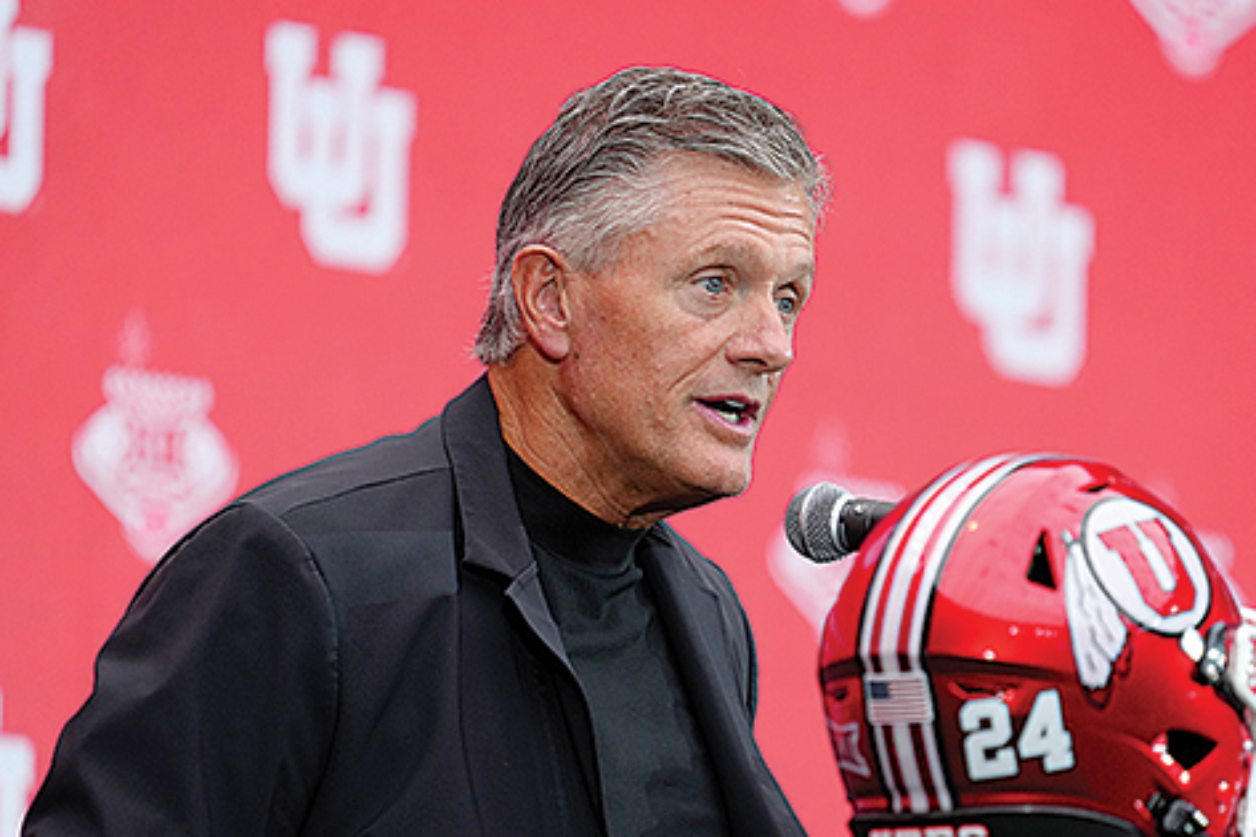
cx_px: 720
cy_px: 500
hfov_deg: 2.7
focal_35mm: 761
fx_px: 26540
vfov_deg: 1.8
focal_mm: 600
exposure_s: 1/250
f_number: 6.3
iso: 1000
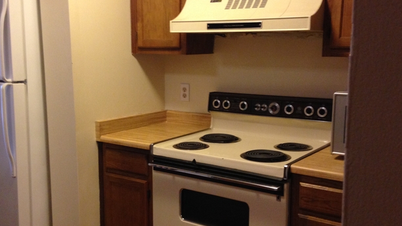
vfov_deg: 25.4
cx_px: 184
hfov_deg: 43.7
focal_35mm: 47
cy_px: 129
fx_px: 501
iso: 200
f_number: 2.4
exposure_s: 1/20
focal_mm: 4.12
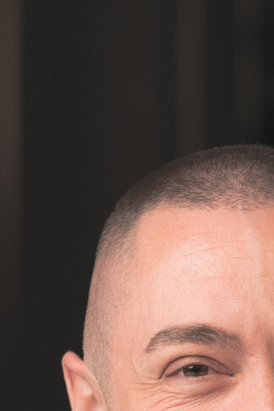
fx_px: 4509
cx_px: 140
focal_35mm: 395
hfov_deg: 3.5
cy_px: 600
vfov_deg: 5.2
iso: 1000
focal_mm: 75
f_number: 2.8
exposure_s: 1/250
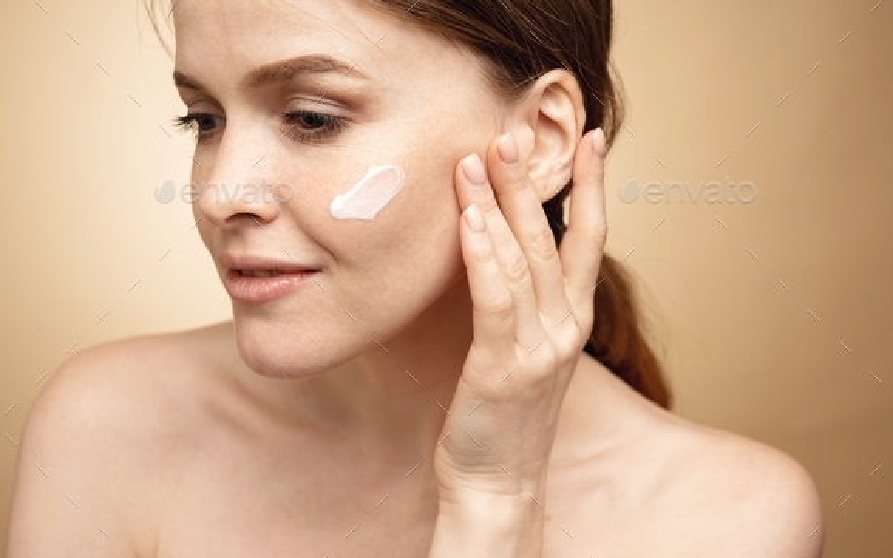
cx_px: 451
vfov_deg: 24.9
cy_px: 264
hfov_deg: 38.9
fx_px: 1265
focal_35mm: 52
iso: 80
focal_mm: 50
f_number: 6.3
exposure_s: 1/160
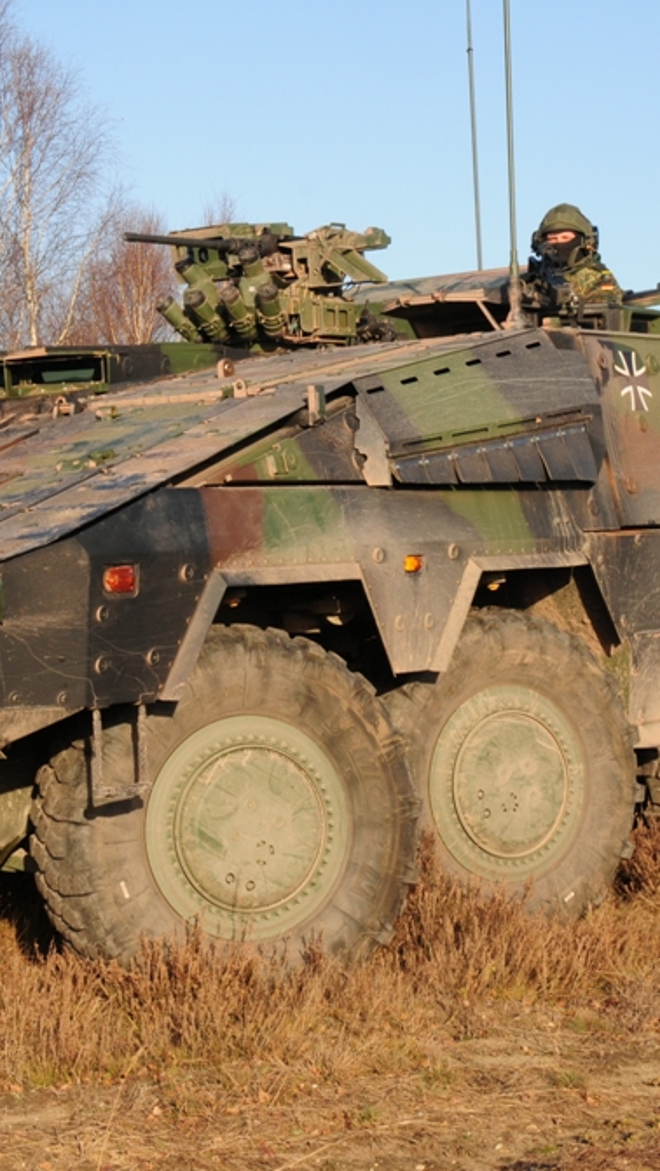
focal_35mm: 84
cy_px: 585
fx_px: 2604
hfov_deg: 14.4
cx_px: 208
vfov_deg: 25.4
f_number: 14
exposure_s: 1/100
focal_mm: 35
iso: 200
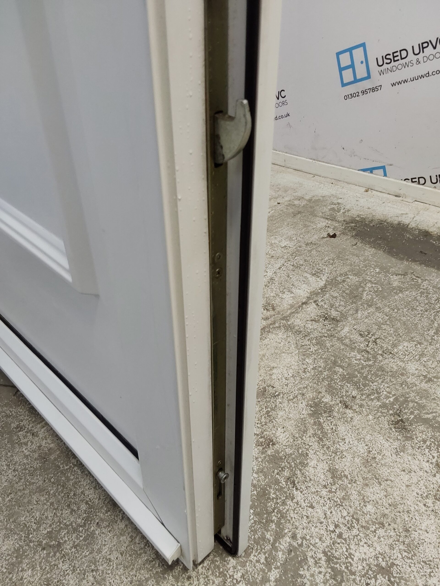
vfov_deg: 63.4
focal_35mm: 28
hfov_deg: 49.7
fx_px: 475
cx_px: 220
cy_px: 293
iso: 64
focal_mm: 2.91
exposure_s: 1/50
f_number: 1.9
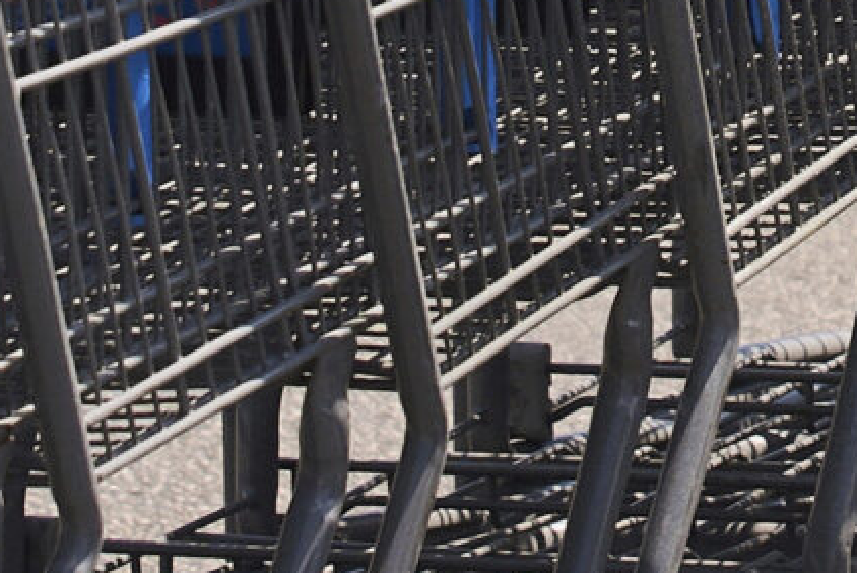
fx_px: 11124
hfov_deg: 4.4
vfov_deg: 2.9
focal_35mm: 467
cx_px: 1013
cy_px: -843
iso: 250
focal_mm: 77
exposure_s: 1/1000
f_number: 5.6
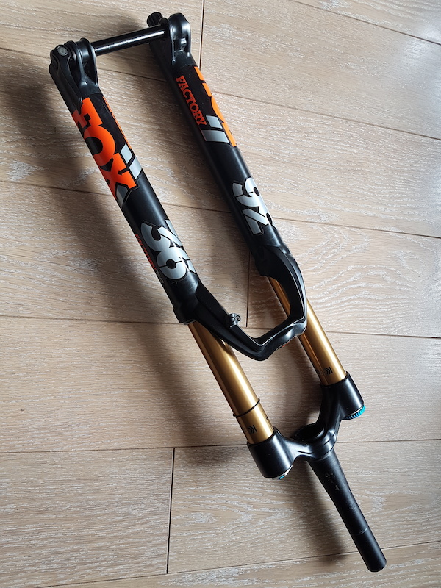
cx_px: 220
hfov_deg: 53.1
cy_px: 294
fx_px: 442
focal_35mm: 26
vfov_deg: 67.3
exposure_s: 1/50
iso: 50
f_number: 1.7
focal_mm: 4.2
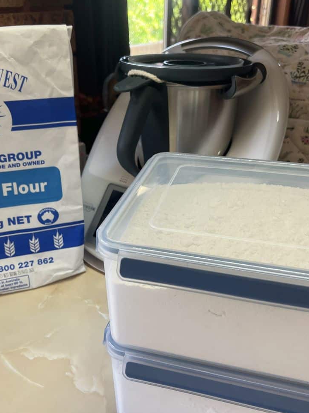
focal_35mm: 36
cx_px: 134
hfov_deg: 39.6
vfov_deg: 51.4
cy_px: 207
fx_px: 429
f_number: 1.5
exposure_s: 1/121
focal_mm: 5.7
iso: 125
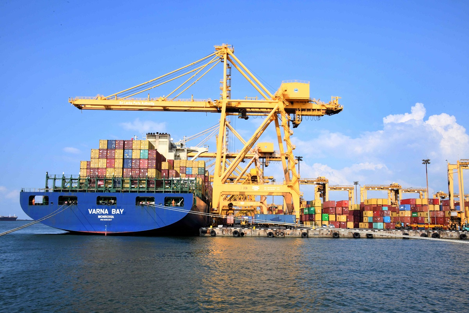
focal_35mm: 34
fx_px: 443
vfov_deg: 38.9
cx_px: 234
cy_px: 156
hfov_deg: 55.8
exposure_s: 1/250
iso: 1250
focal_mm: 34
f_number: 25
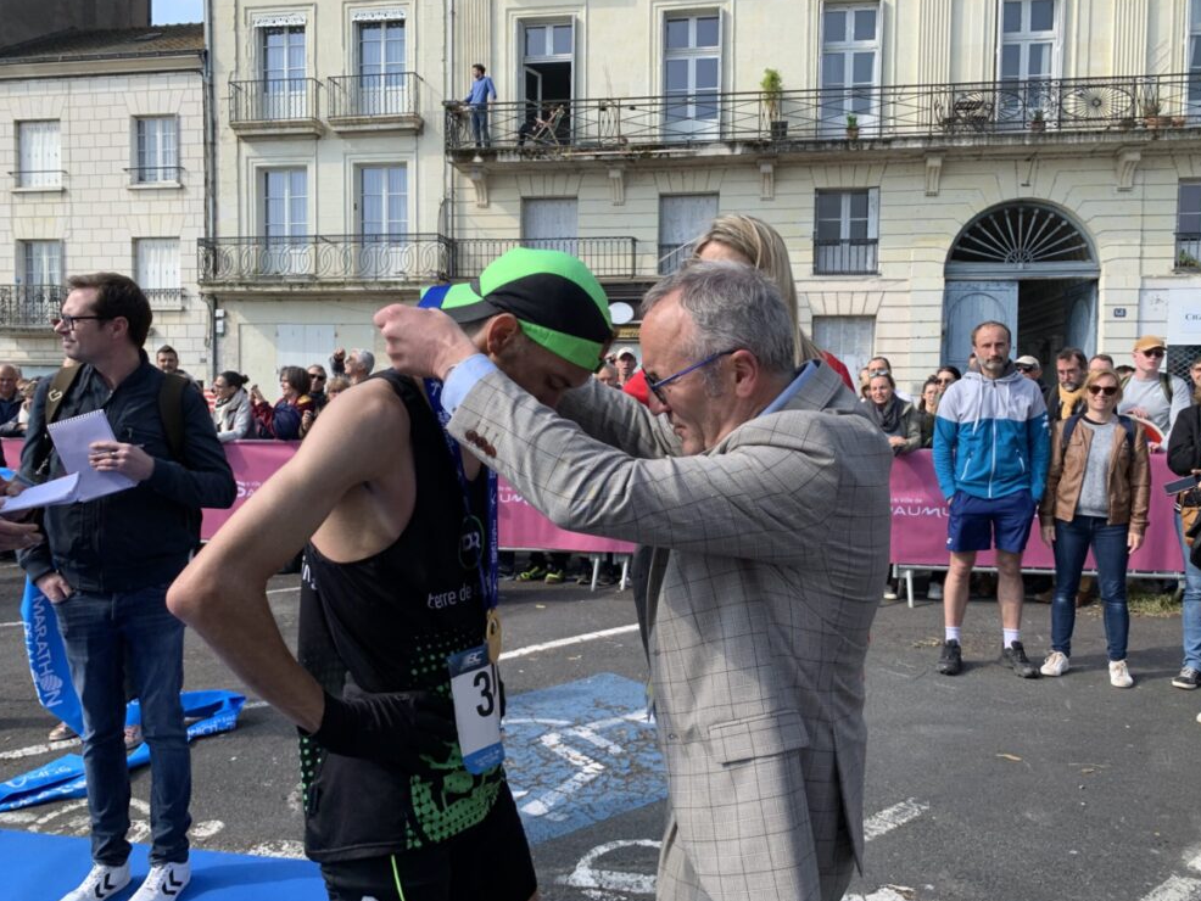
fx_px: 937
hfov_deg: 65.3
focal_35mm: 27
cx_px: 614
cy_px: 452
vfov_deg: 51.4
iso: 25
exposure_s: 1/1220
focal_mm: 4.25
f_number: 1.8
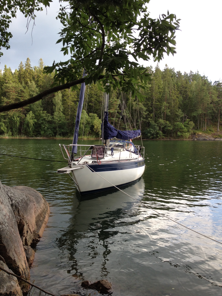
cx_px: 112
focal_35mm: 36
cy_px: 148
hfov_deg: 39.7
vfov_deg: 51.4
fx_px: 308
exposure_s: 1/242
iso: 50
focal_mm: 4.28
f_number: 2.4
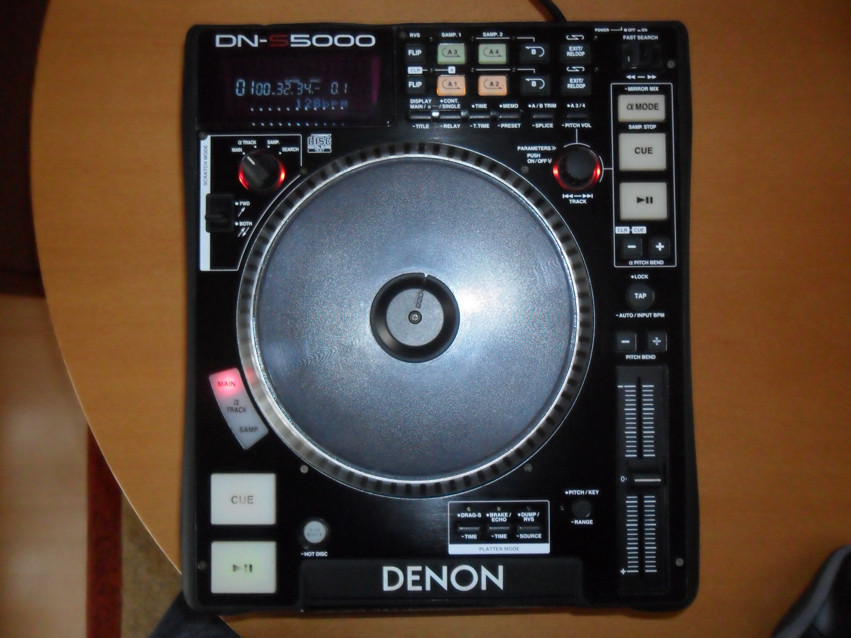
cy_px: 319
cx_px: 426
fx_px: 664
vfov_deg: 51.4
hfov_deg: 65.3
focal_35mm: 27
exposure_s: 1/45
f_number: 3.5
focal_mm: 4.9
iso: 400
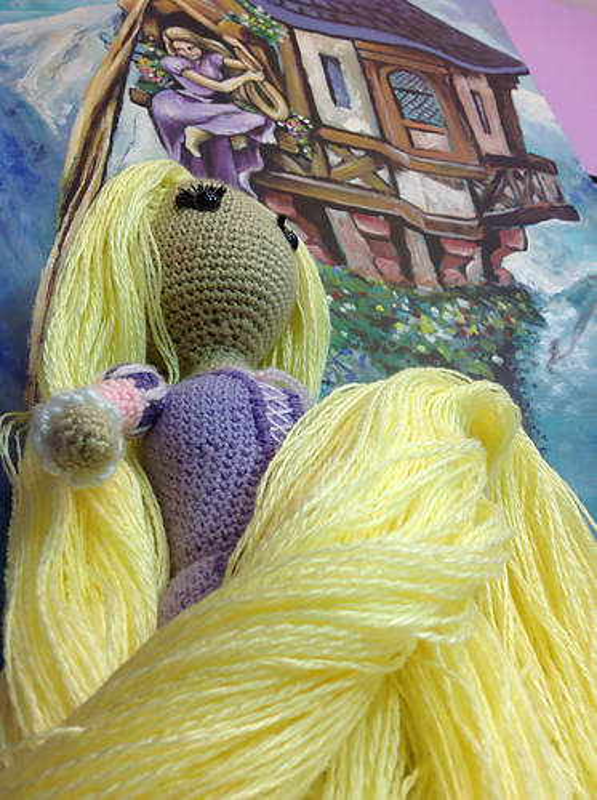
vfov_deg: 52.7
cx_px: 298
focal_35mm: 35
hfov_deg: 40.6
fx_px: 808
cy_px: 400
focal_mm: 4.28
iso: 64
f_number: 2.4
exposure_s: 1/30
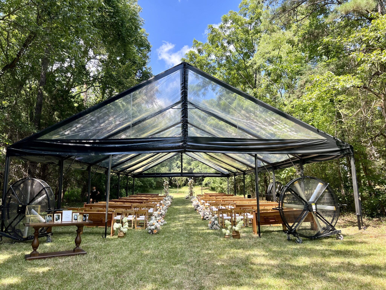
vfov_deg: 53.1
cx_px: 193
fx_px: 290
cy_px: 145
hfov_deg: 67.3
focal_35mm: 26
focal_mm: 5.7
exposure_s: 1/666
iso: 50
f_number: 1.5
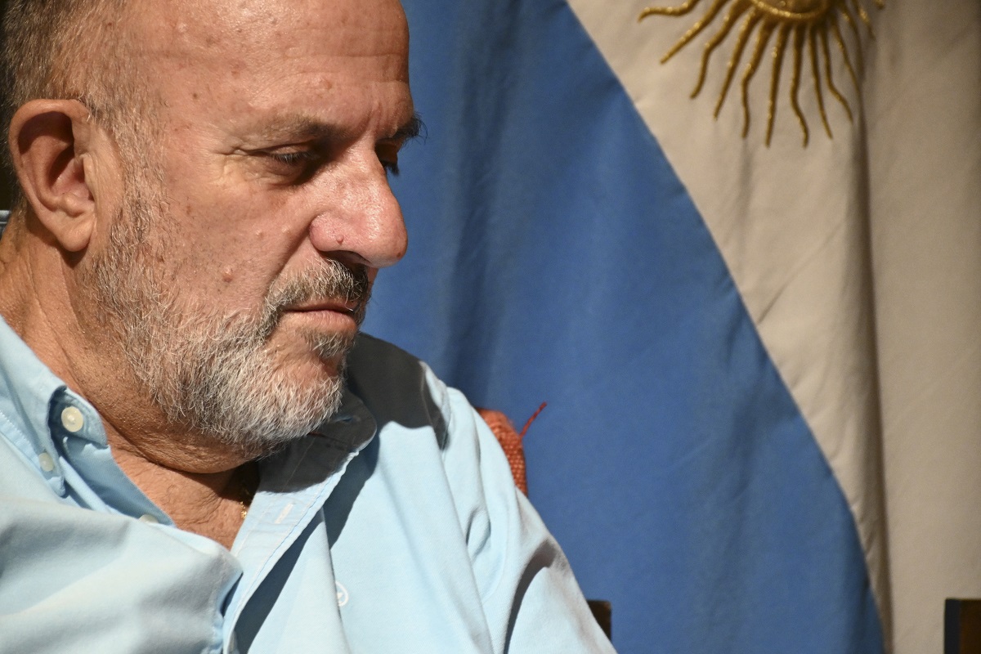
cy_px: 327
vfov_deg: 7.0
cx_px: 490
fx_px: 5313
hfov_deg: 10.5
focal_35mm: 195
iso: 2200
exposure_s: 1/30
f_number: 5.6
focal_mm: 130
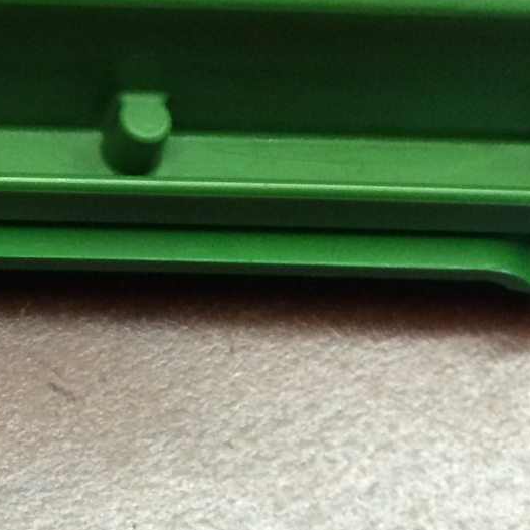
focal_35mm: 103
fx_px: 1784
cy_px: -131
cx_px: -174
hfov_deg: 16.0
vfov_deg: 16.1
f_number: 2.2
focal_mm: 4.12
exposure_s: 1/30
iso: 200
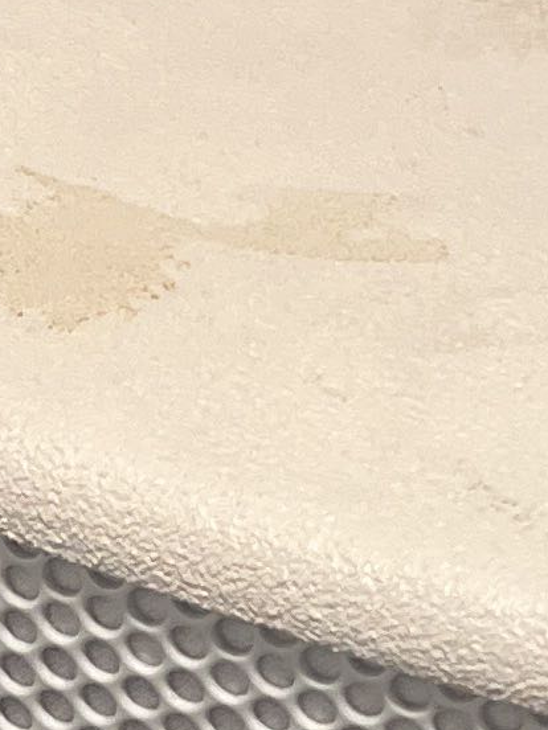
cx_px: 349
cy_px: 959
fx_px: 4010
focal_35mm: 190
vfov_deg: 10.2
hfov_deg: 7.8
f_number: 1.5
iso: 160
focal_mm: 5.7
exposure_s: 1/50
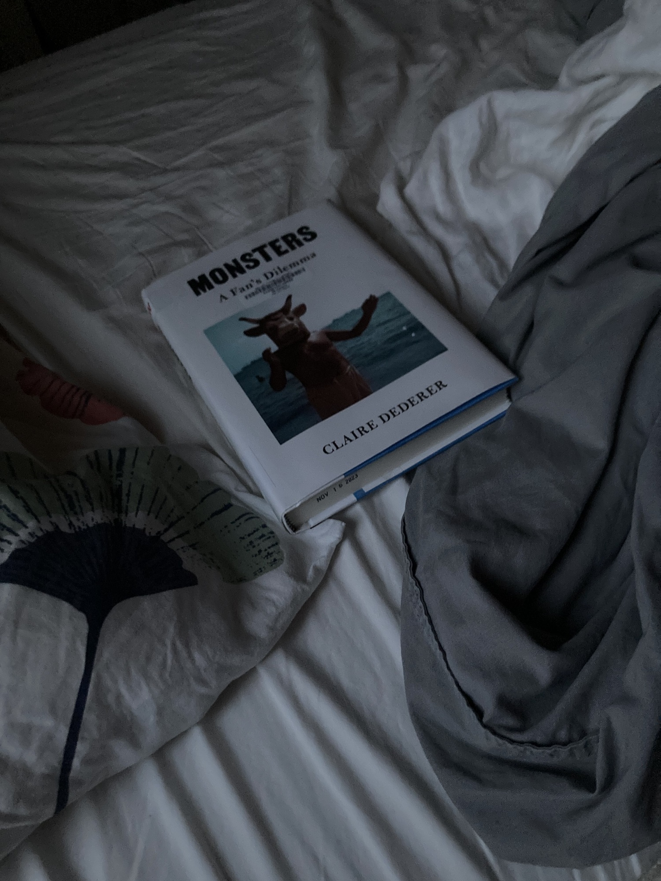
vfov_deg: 63.4
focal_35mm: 28
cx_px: 330
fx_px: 713
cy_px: 440
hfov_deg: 49.7
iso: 1000
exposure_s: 1/15
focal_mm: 3.99
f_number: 1.8
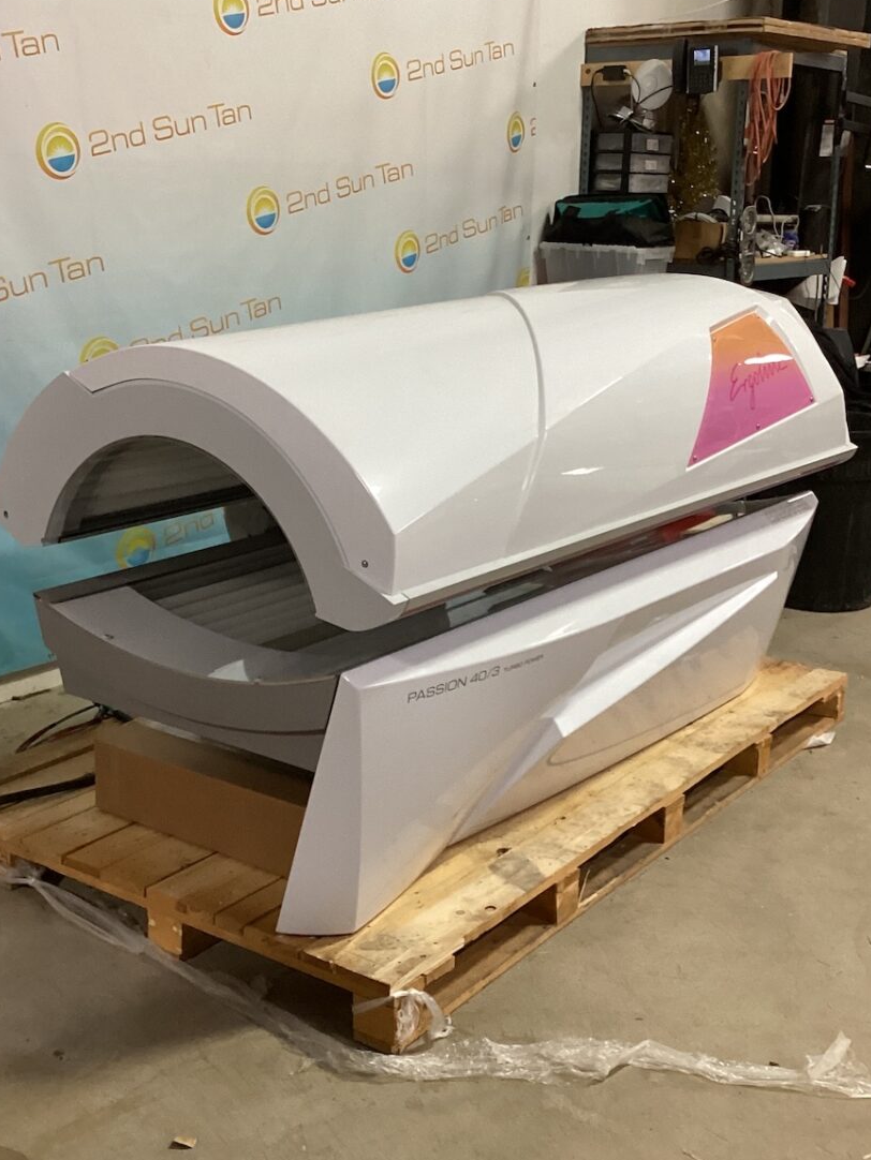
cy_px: 550
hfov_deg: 32.9
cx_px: 436
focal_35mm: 44
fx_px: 1476
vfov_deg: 42.9
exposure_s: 1/60
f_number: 2.4
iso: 200
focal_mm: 3.3
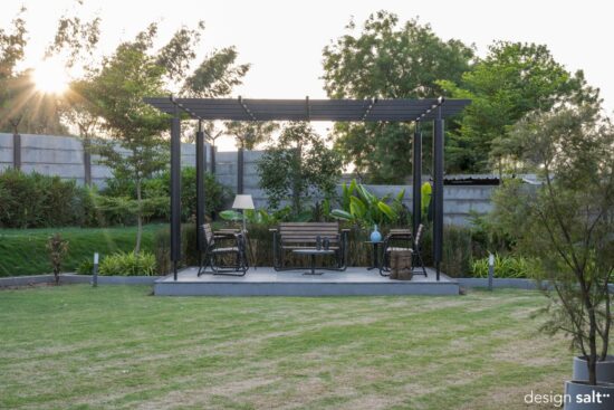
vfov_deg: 24.6
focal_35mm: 55
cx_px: 307
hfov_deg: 36.2
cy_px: 205
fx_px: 938
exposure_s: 1/4
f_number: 18
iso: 125
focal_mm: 55
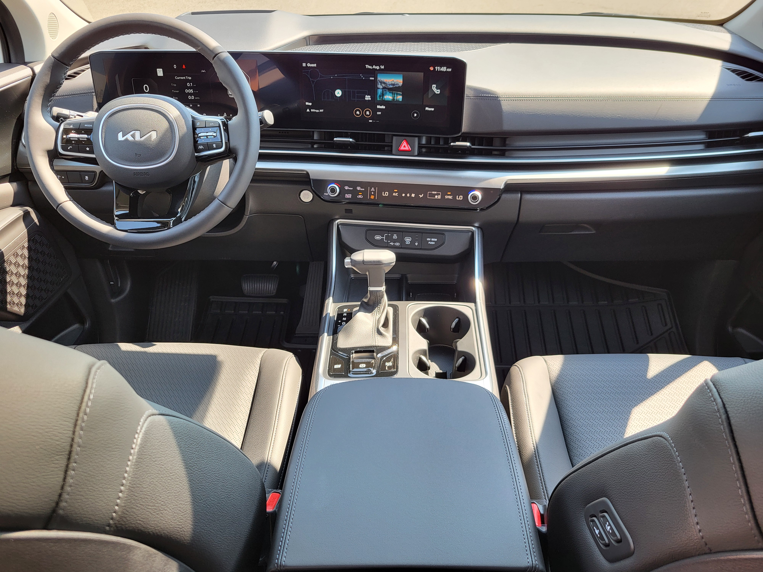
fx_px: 573
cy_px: 286
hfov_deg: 67.3
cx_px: 382
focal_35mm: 26
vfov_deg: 53.1
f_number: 1.8
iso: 50
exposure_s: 1/120
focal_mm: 5.4
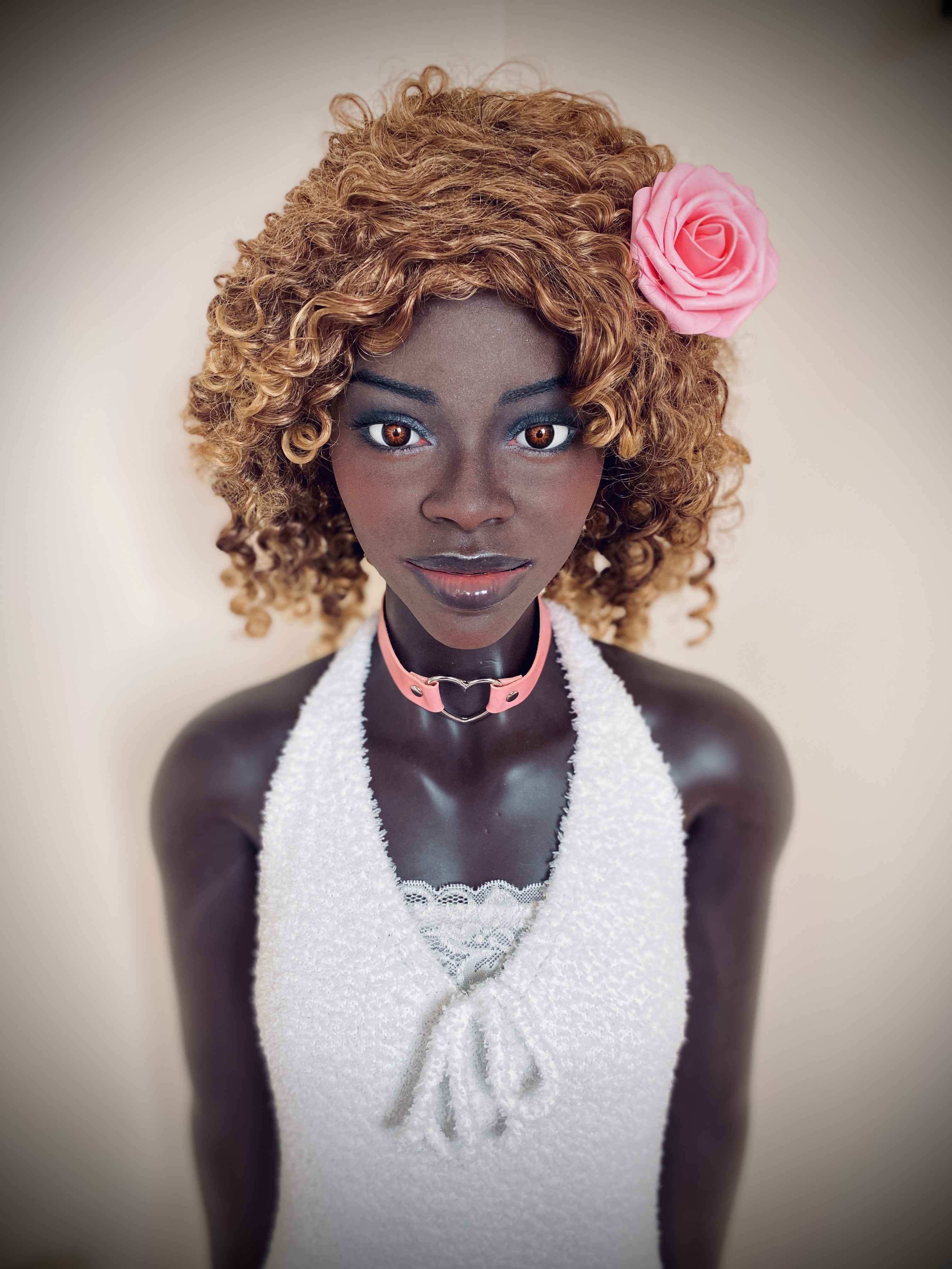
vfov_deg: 67.3
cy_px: 634
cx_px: 476
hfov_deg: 53.1
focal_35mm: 26
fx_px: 953
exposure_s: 1/60
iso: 125
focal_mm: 4.25
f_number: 1.8
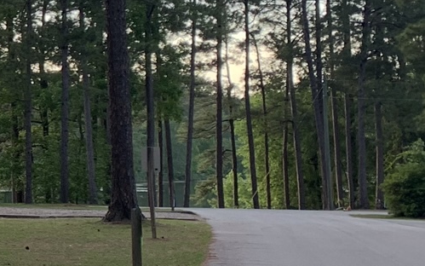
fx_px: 1309
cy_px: 61
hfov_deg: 15.7
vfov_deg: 11.6
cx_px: -351
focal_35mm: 113
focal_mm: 4.25
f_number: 1.8
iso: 25
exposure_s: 1/182
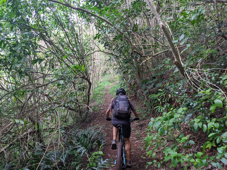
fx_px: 177
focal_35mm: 27
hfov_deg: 65.3
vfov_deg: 51.4
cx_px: 114
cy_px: 85
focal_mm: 4.38
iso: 88
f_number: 1.73
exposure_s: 1/89.9
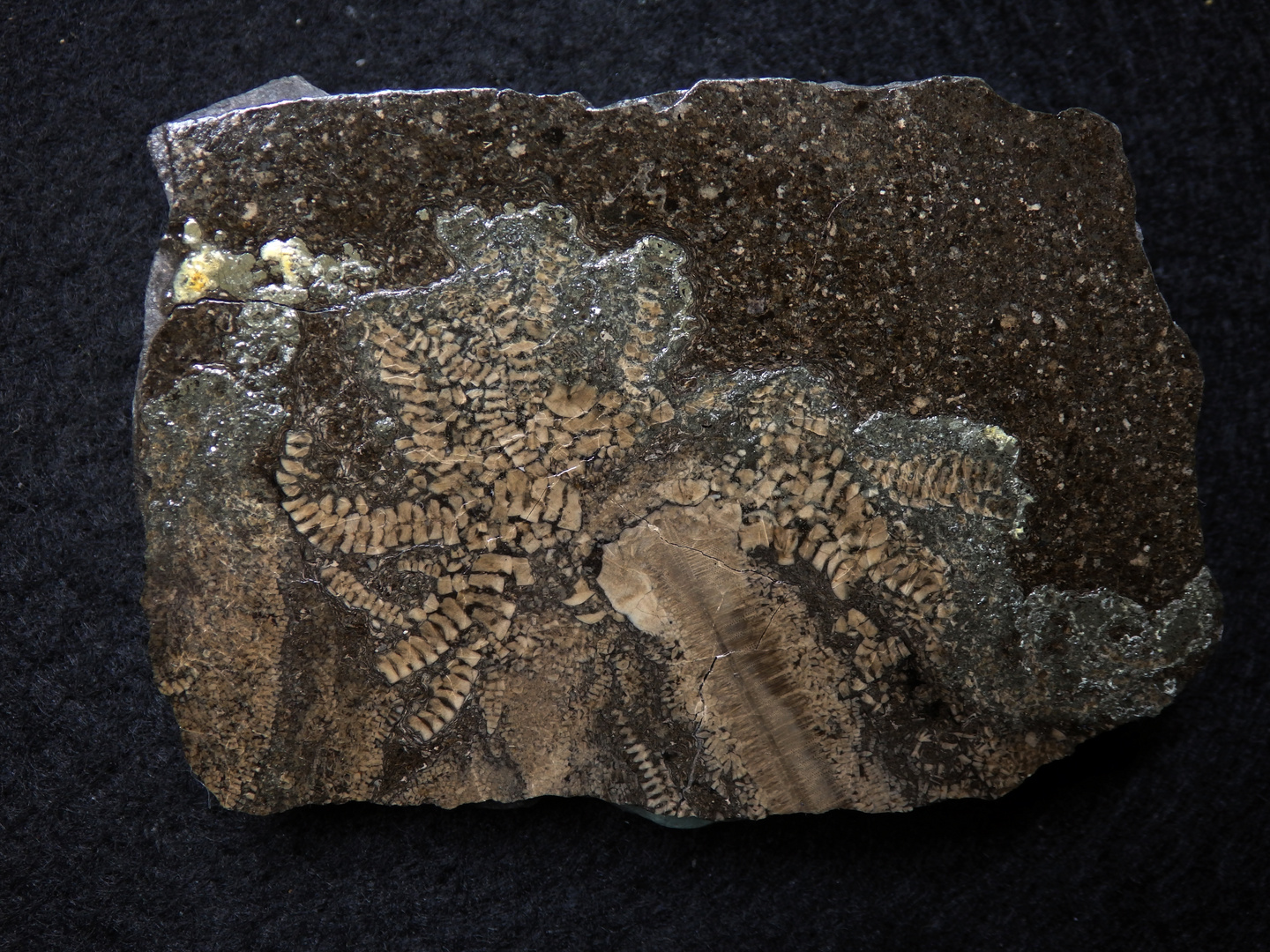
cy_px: 476
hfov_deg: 55.4
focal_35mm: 33
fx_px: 1211
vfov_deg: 42.9
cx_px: 635
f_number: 3.4
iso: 200
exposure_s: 1/60
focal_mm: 6
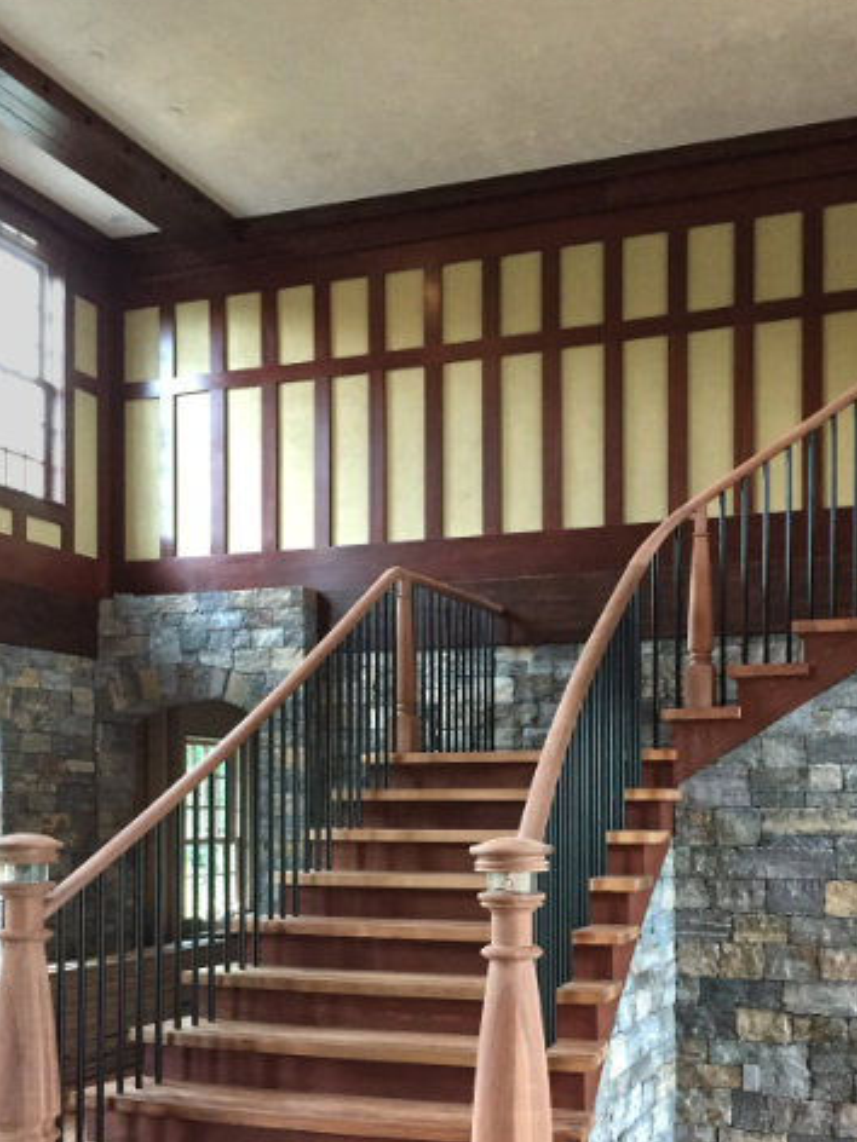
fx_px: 1353
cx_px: 504
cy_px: 790
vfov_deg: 44.9
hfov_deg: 35.0
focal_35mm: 41
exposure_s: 1/30
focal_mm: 4.2
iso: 250
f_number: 2.2
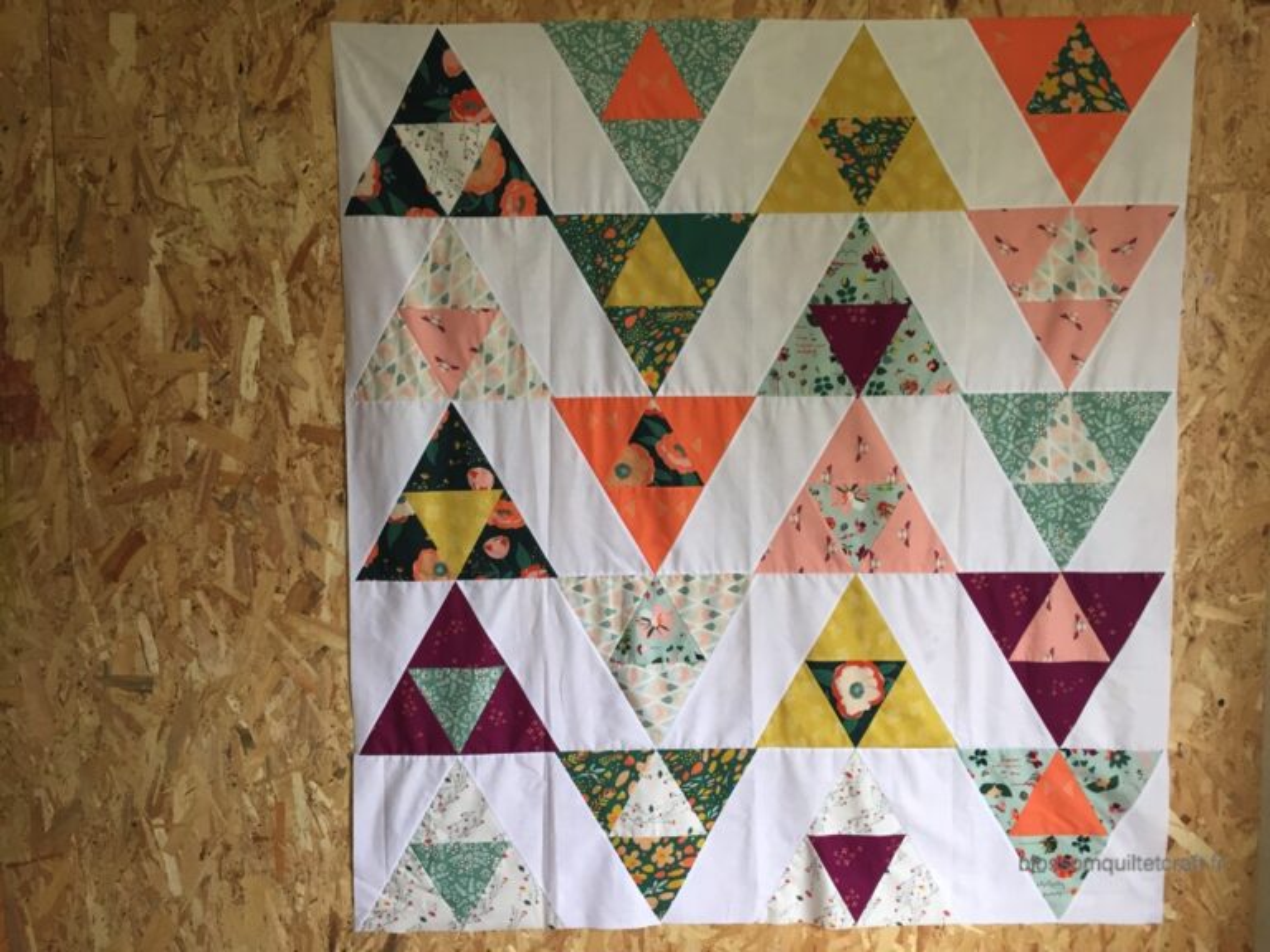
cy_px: 476
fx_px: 1064
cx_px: 635
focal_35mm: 29
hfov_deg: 61.7
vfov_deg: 48.2
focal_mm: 4.15
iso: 100
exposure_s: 1/33
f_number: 2.2
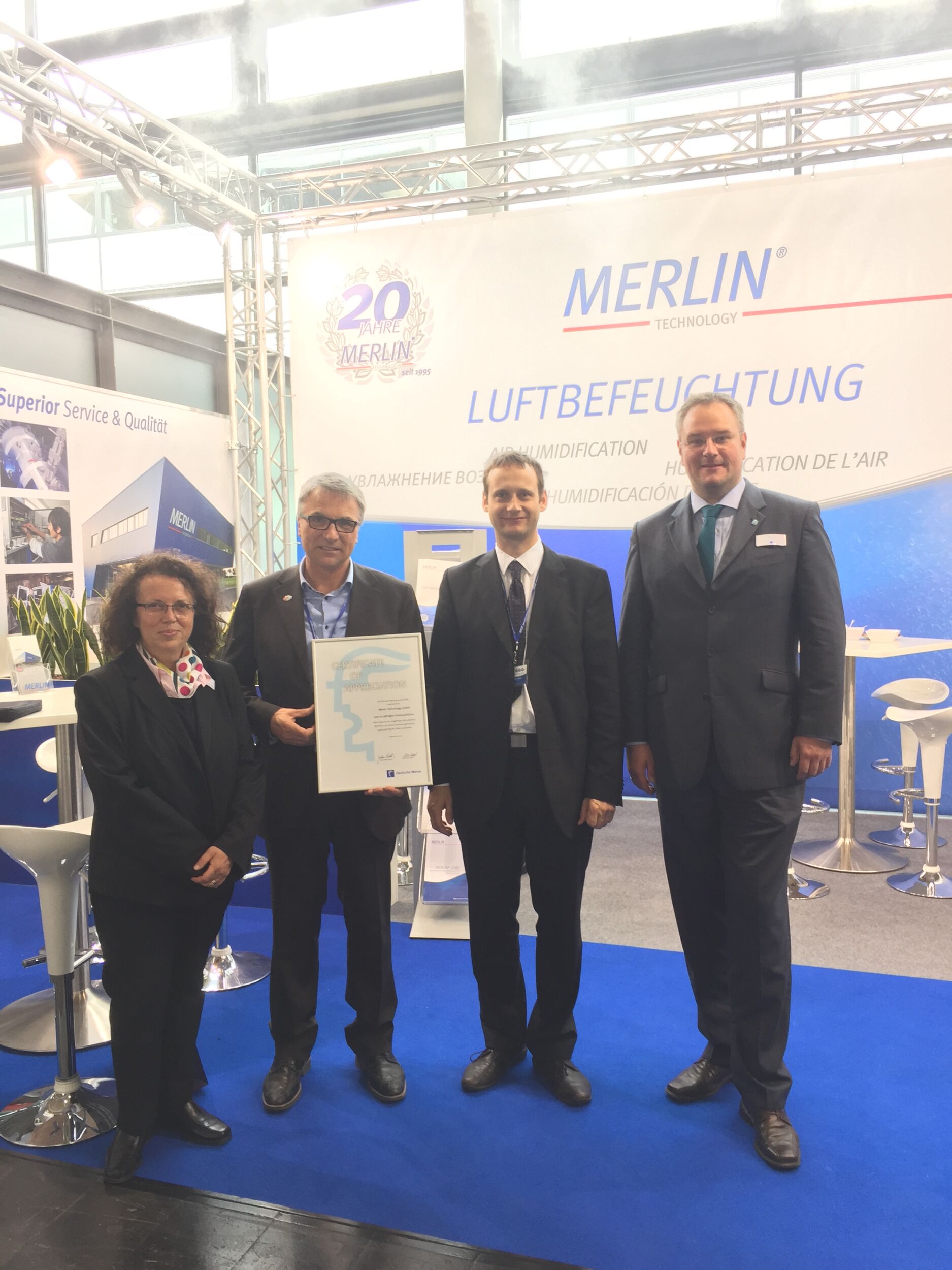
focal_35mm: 29
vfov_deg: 61.7
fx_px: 1063
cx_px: 476
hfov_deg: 48.2
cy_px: 635
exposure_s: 1/33
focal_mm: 4.15
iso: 32
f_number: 2.2
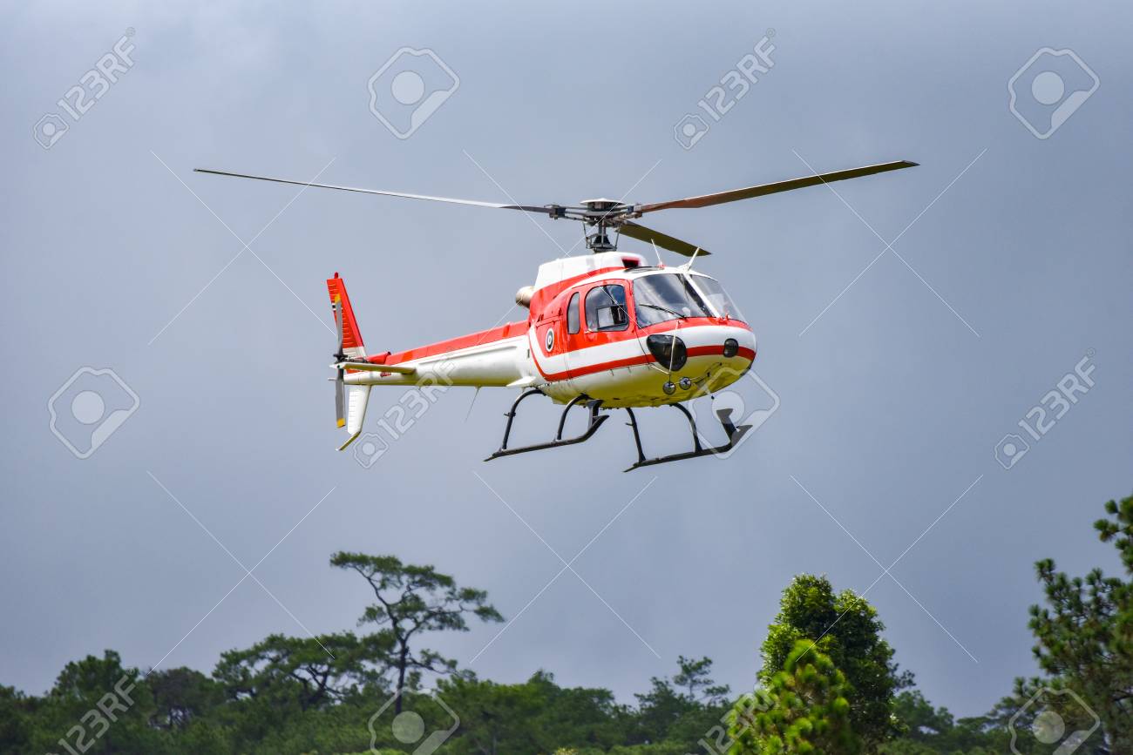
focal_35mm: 230
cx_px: 566
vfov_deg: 6.0
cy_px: 378
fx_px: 7239
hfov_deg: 8.9
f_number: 5.3
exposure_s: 1/4000
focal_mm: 230
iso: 1000
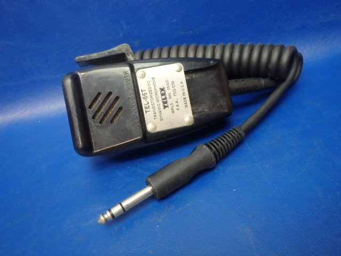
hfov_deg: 63.4
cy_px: 128
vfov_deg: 49.7
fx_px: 276
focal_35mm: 28
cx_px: 170
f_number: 3.9
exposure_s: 1/30
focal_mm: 5
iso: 640
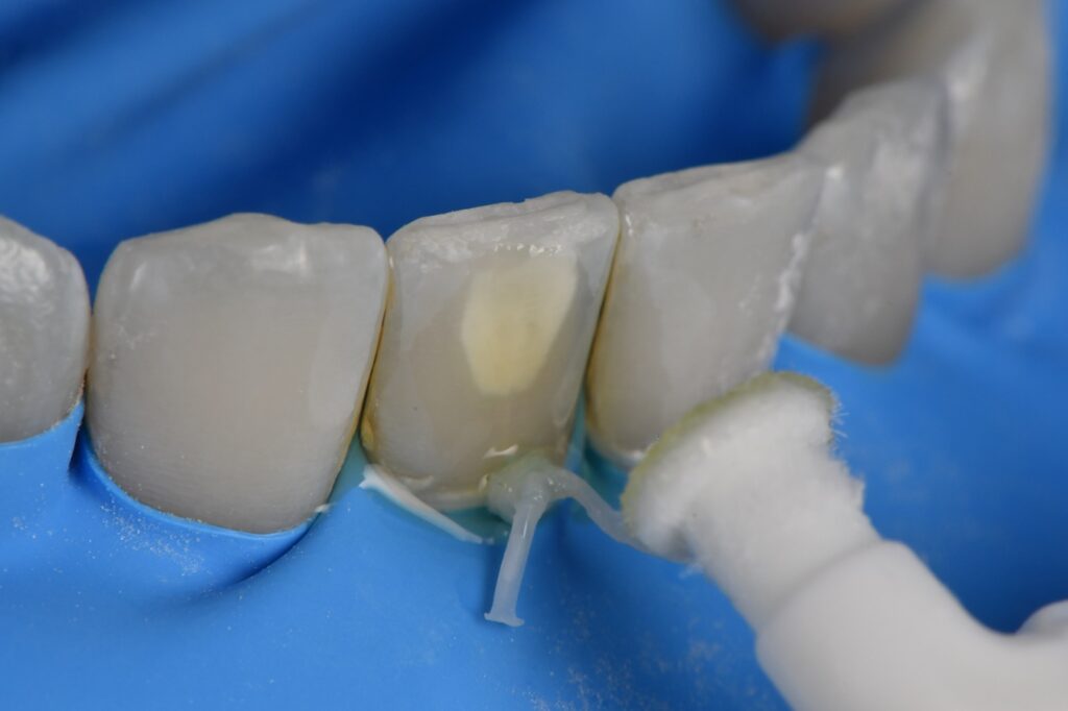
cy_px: 356
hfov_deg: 13.1
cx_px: 534
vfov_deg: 8.7
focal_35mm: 157
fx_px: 4656
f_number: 32
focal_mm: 105
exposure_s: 1/200
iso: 200
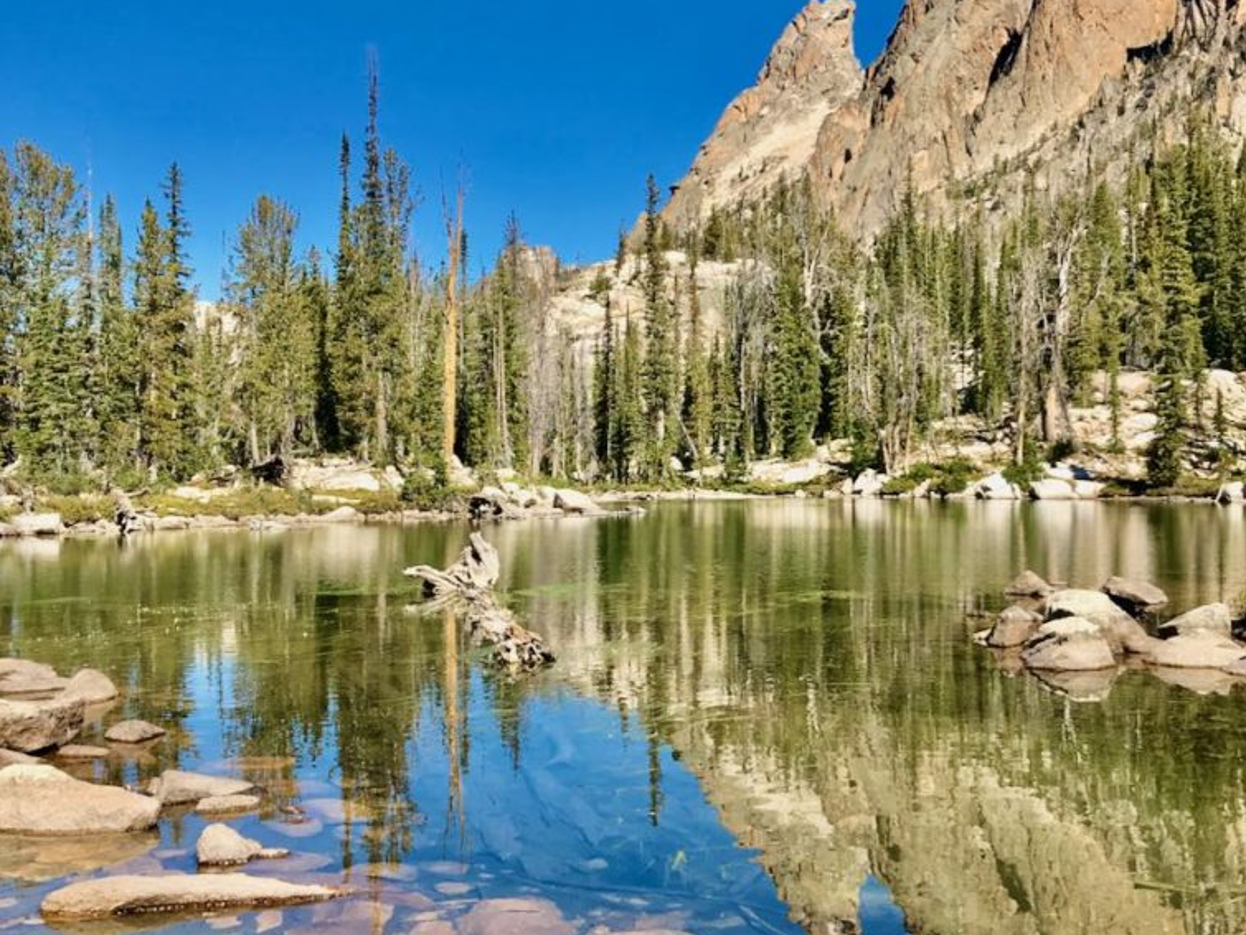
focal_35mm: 38
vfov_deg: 37.8
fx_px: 1368
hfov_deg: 48.9
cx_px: 579
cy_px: 469
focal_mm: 3.99
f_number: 1.8
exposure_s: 1/1681
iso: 20
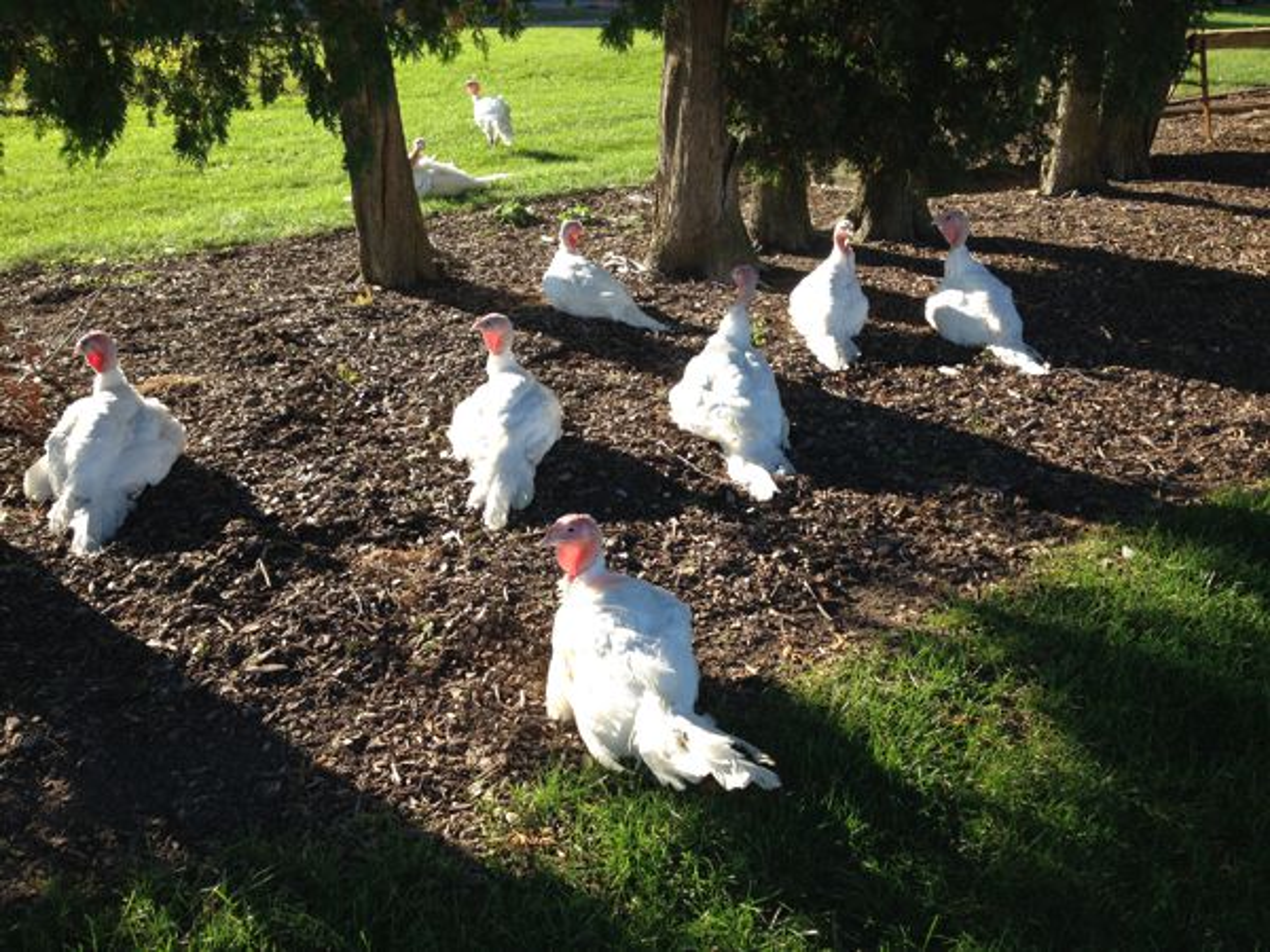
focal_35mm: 35
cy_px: 476
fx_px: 1284
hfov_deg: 52.6
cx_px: 635
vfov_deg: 40.7
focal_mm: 4.28
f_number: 2.4
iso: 50
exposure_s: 1/415
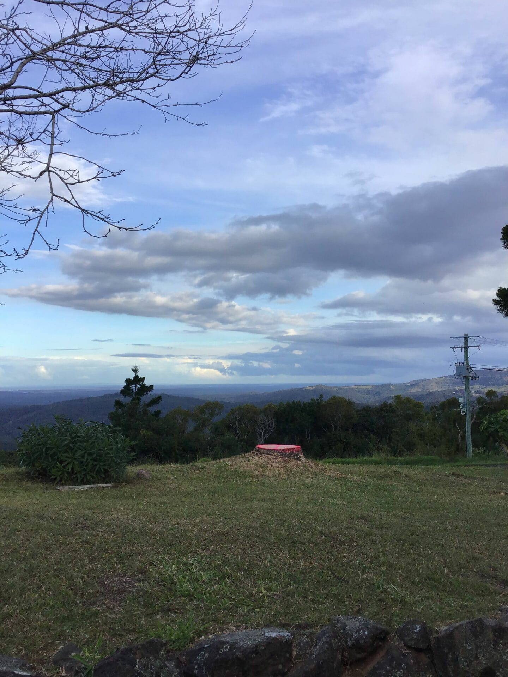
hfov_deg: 45.4
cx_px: 254
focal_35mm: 31
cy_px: 338
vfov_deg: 58.4
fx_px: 607
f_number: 2.4
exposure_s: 1/662
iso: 25
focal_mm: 3.3
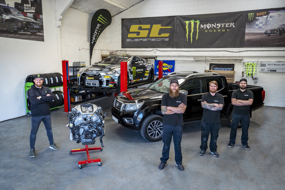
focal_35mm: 27
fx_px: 214
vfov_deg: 47.9
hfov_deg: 67.4
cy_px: 95
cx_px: 142
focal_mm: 27
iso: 320
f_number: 3.5
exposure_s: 1/60
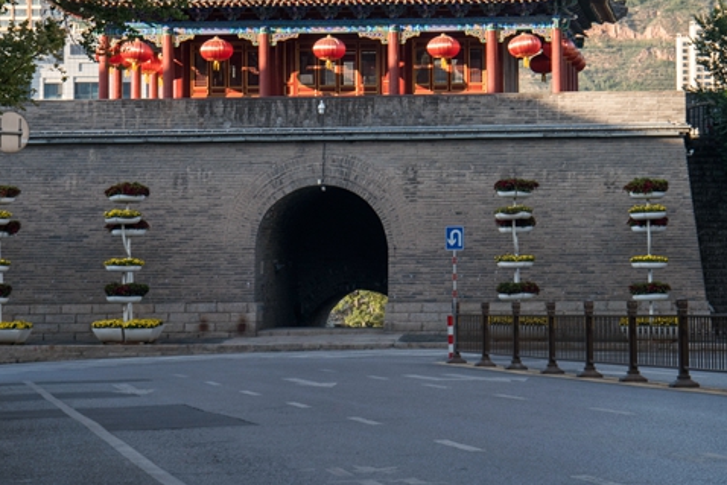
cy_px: 52
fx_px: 2828
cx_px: 409
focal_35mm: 140
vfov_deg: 9.8
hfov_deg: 14.6
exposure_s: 1/100
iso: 160
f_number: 13
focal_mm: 62
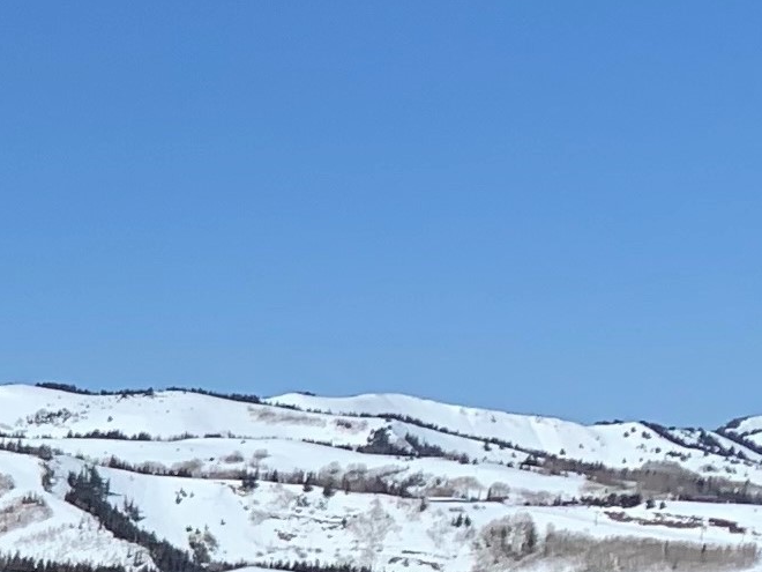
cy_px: 1202
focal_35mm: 134
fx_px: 2950
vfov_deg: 10.1
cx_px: -922
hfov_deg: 12.4
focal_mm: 4.25
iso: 25
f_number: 1.8
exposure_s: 1/6061
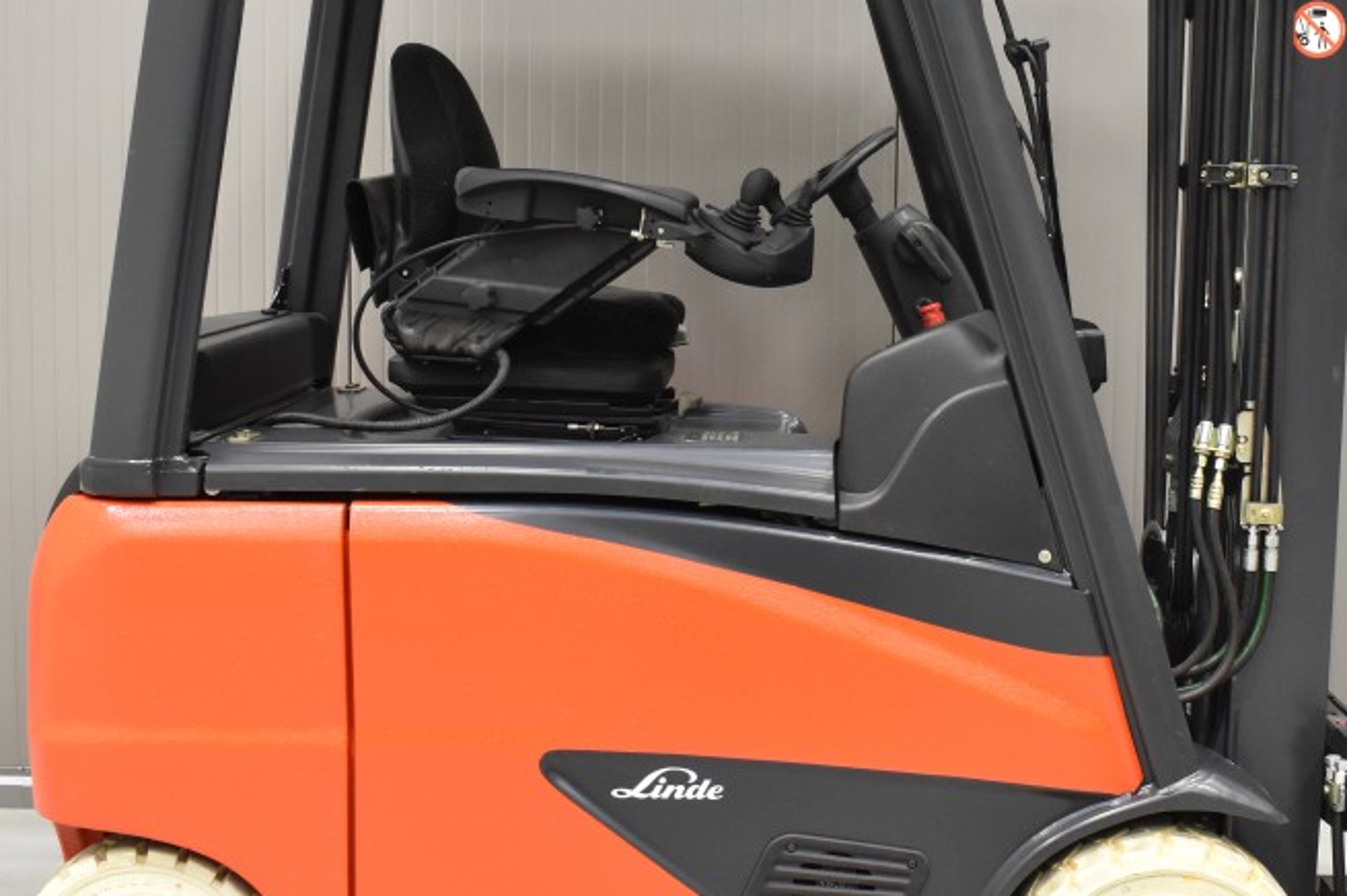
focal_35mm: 55
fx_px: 2057
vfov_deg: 24.6
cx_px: 870
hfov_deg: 36.0
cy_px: 378
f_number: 5.6
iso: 1250
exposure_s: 1/15
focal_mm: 20
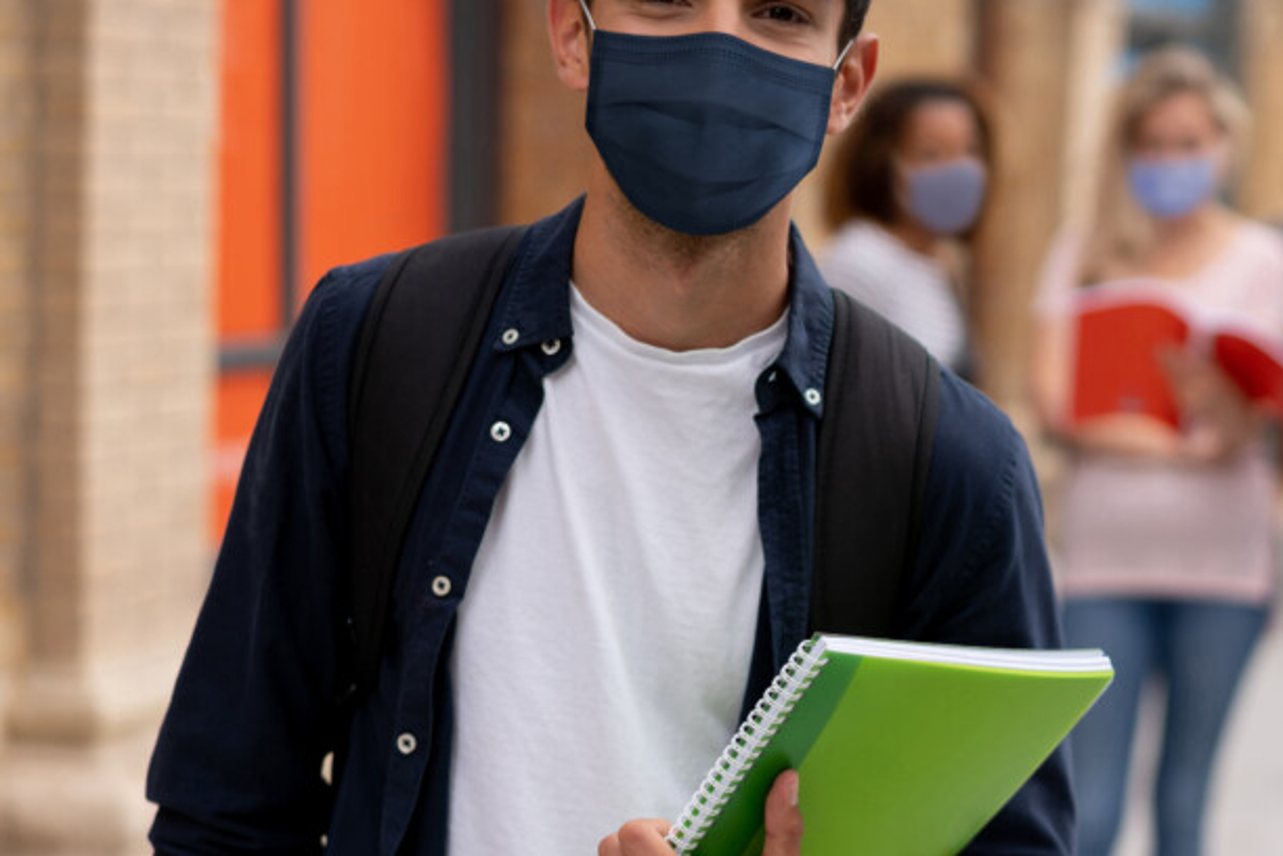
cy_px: 366
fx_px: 3279
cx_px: 994
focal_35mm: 92
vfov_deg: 14.9
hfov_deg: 21.9
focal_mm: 55
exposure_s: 1/1250
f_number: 2.2
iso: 125
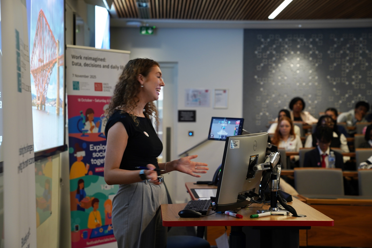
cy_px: 124
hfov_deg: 28.8
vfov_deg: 19.5
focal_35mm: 70
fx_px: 723
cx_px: 186
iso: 640
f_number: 4
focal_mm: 70
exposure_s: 1/50
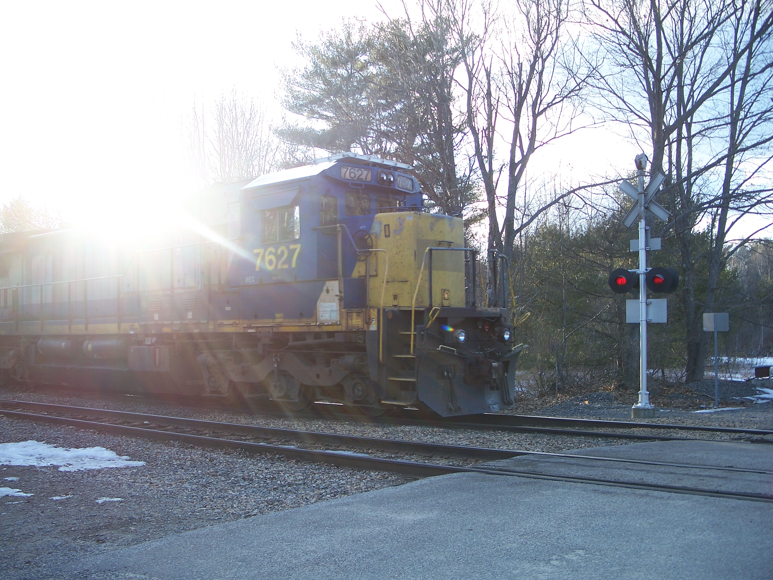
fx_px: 849
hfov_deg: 49.0
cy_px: 294
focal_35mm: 38
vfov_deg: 37.7
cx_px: 393
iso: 64
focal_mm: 7.8
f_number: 2.8
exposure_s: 1/160
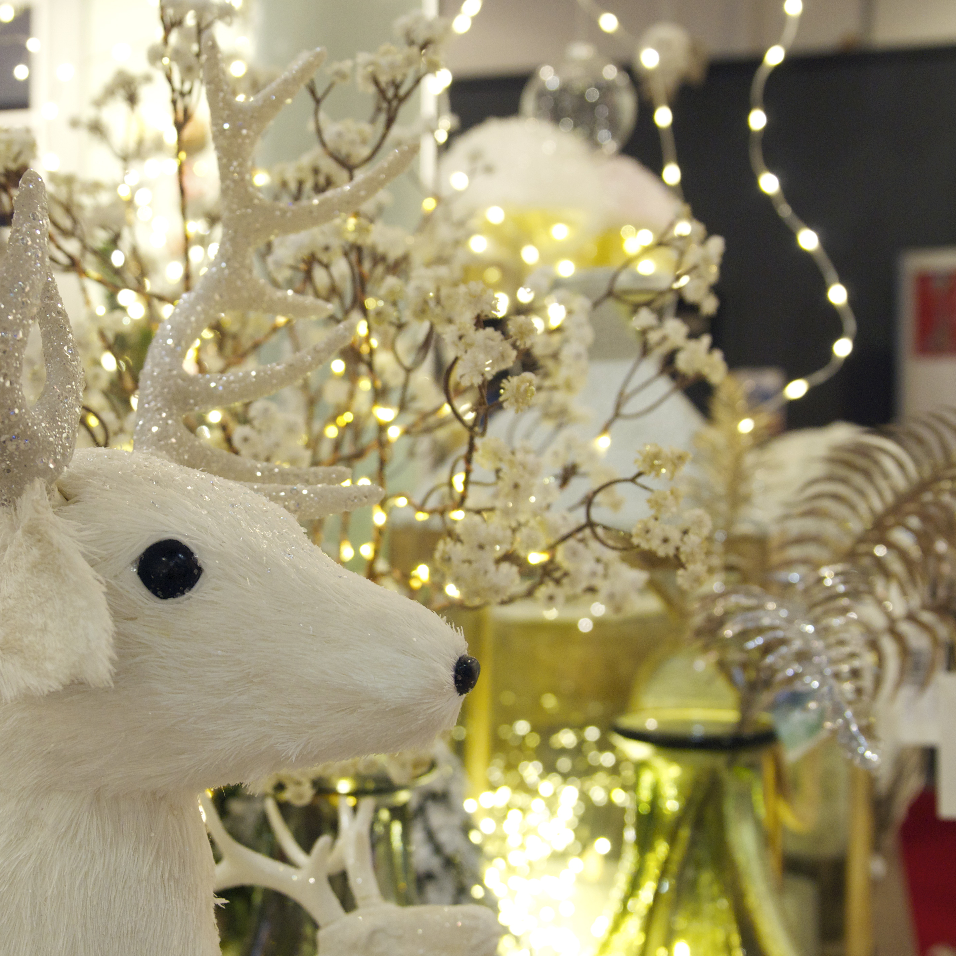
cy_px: 478
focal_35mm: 56
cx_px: 261
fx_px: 1738
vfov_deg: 30.7
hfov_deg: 30.3
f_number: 5
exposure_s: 1/60
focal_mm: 29
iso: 800
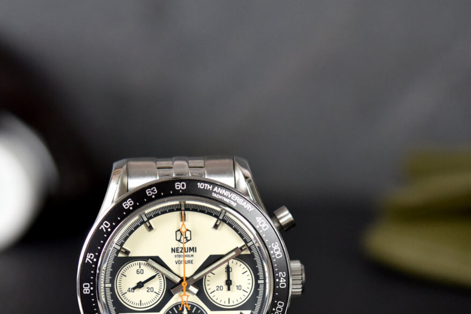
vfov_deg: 13.0
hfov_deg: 19.4
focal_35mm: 105
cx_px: 189
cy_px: 264
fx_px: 1373
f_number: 4
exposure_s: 1/250
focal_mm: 60
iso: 2000
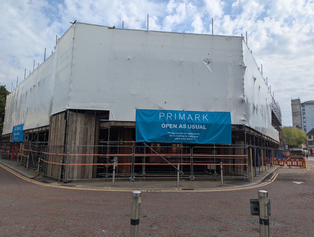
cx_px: 157
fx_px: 218
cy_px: 118
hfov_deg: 71.5
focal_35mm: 24
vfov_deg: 56.9
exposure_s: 1/2899
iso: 48
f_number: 1.85
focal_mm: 6.81
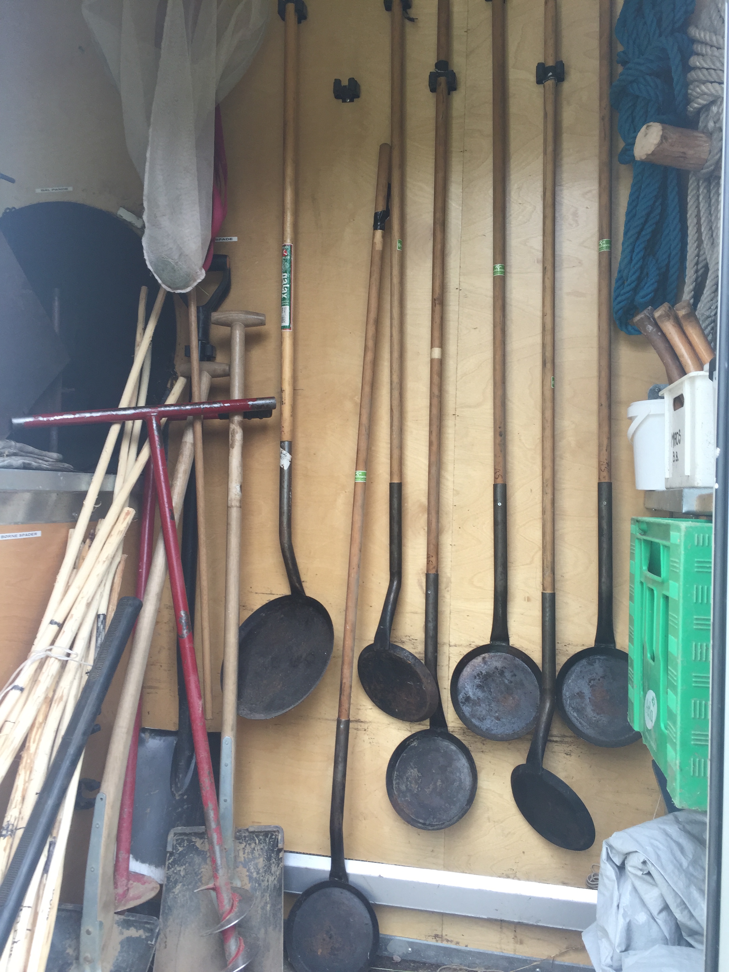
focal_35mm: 29
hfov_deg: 48.2
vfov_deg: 61.7
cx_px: 364
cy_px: 486
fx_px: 814
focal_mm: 4.15
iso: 40
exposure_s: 1/100
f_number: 2.2
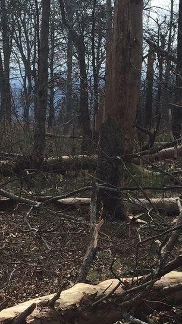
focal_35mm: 87
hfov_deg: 13.7
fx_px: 747
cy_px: 258
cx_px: 177
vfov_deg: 24.1
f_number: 2.2
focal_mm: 4.15
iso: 32
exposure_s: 1/1099
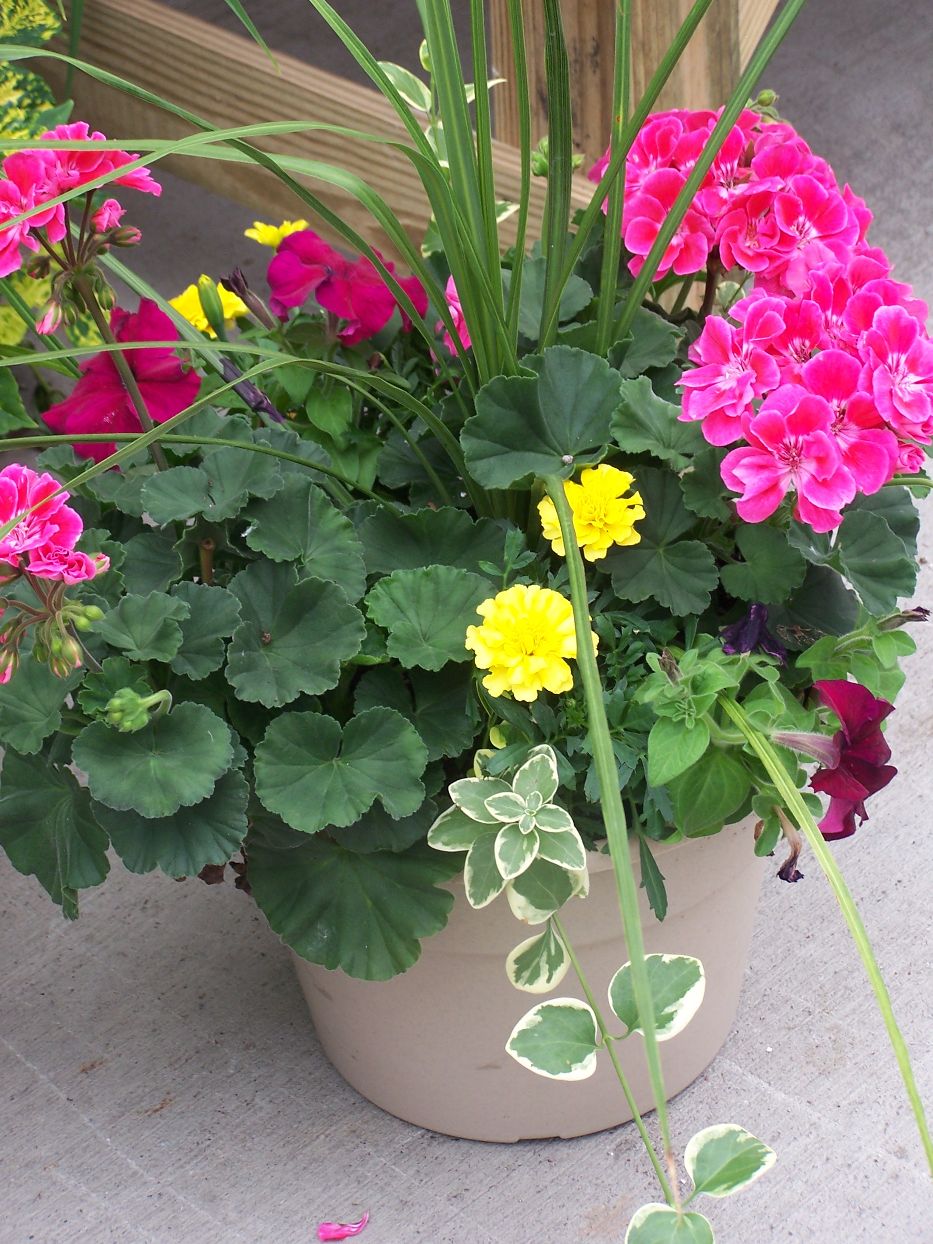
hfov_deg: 14.1
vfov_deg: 18.7
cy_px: 622
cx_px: 466
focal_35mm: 105
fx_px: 3773
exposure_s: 1/160
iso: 80
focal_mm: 17.5
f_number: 3.2
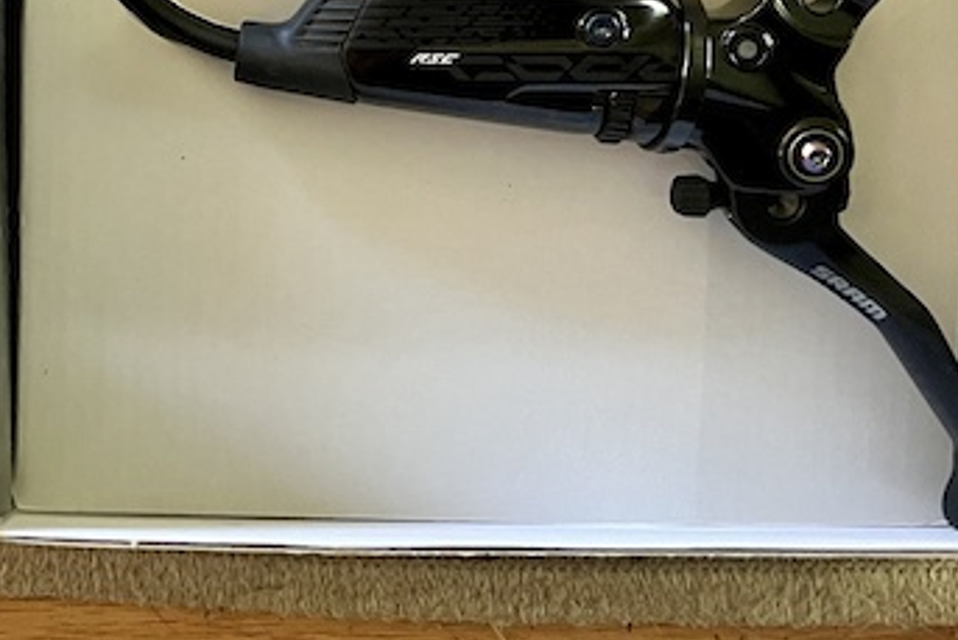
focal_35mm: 63
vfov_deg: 20.9
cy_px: 14
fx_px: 1677
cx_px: 50
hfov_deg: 30.1
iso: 500
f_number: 1.5
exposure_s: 1/60
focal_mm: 5.7
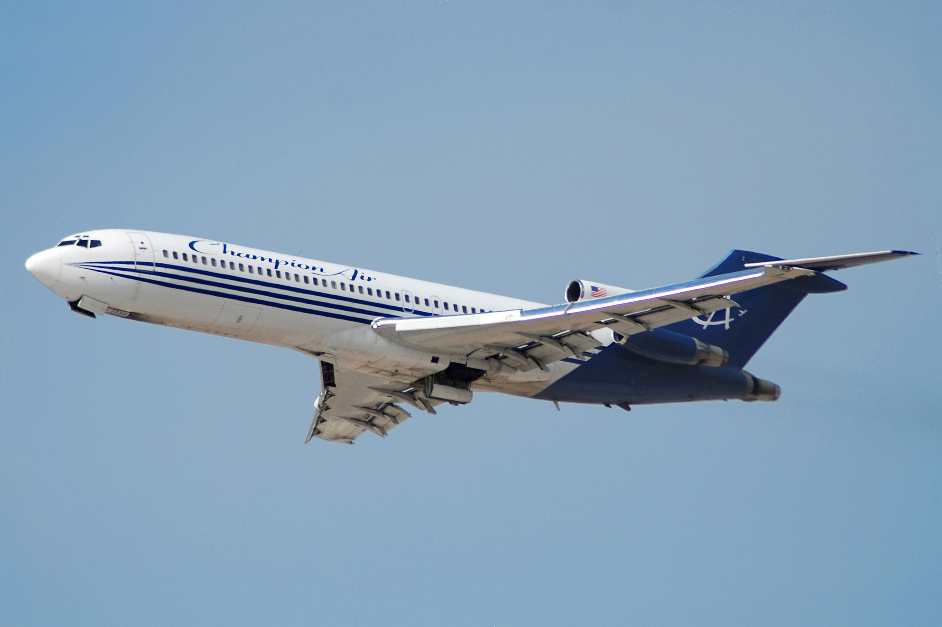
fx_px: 8241
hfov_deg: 6.5
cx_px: 471
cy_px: 314
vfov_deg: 4.4
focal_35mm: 315
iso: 110
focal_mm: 210
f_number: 5
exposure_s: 1/1000
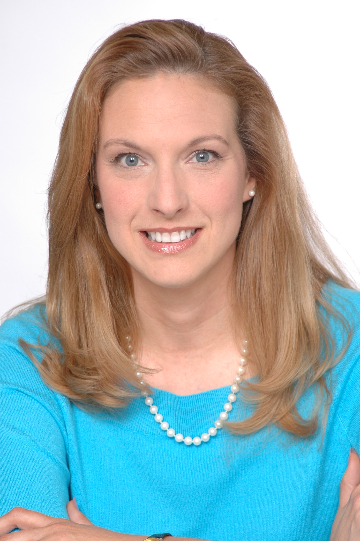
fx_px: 2819
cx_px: 180
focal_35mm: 188
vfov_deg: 11.0
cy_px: 270
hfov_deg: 7.3
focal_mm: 125
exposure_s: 1/125
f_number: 5.6
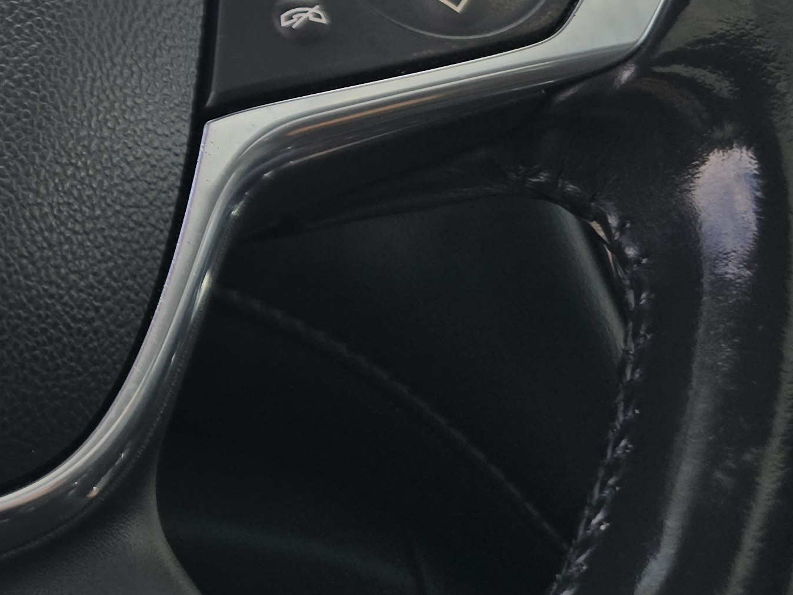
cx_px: -369
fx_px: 1558
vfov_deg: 20.6
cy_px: -66
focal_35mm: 68
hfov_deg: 23.4
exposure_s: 1/262
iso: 12
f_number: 1.7
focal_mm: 6.3
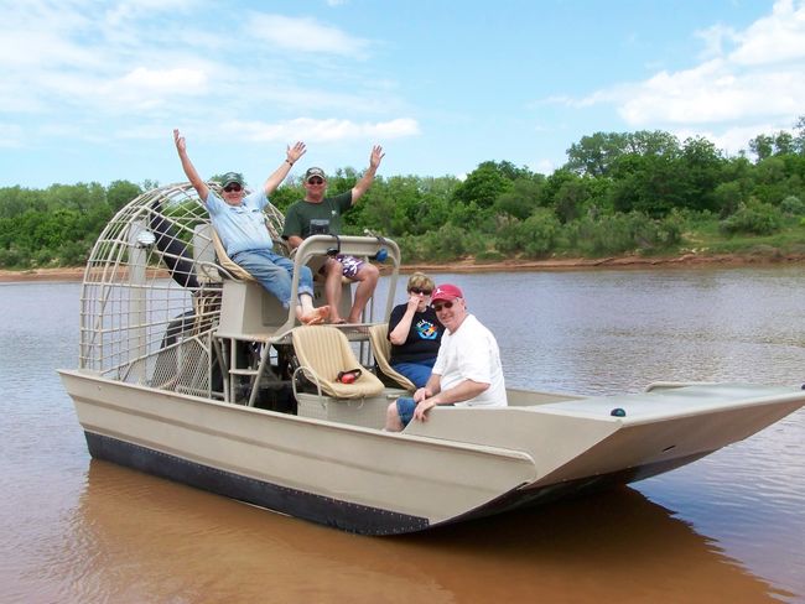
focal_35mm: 46
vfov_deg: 31.5
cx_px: 402
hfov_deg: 41.2
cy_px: 302
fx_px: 1070
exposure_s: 1/640
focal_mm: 7.6
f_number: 5.6
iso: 200
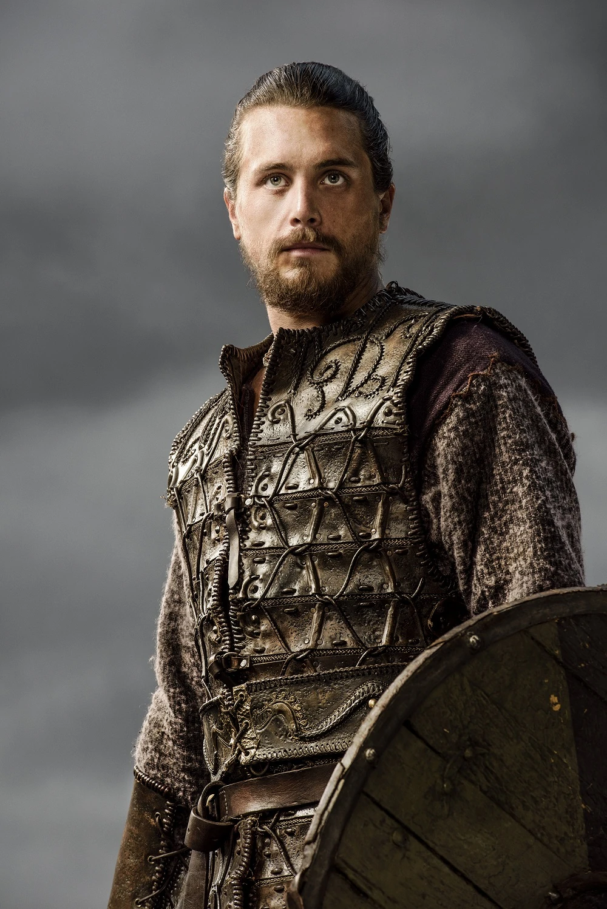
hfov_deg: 7.0
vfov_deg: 10.5
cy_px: 454
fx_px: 4927
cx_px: 304
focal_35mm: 195
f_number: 9
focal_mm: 195
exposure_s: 1/200
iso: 200
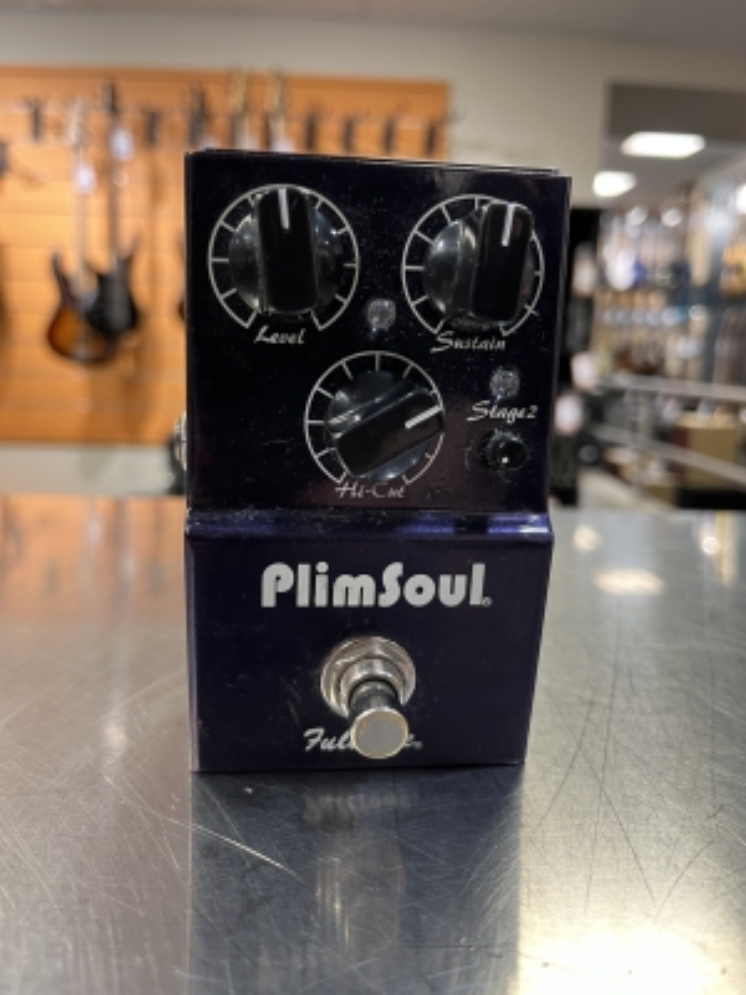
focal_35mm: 26
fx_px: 747
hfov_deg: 53.1
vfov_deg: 67.3
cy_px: 498
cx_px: 373
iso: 100
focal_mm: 5.1
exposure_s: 1/41
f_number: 1.6
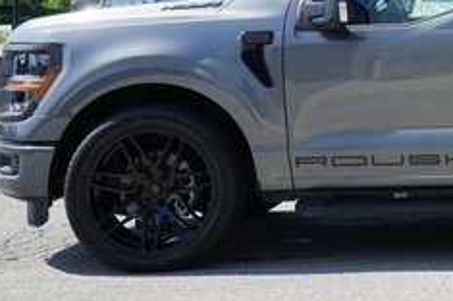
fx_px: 1646
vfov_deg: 10.3
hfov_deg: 15.0
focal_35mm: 131
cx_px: 590
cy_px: -7
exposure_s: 1/80
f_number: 13
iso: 100
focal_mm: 48
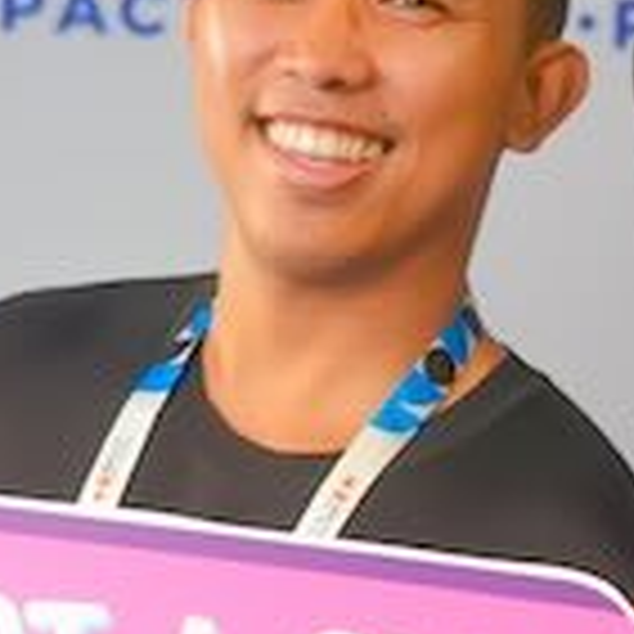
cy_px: 665
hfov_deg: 7.2
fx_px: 4994
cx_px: 598
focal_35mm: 241
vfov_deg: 7.2
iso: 640
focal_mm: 50
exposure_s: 1/500
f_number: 2
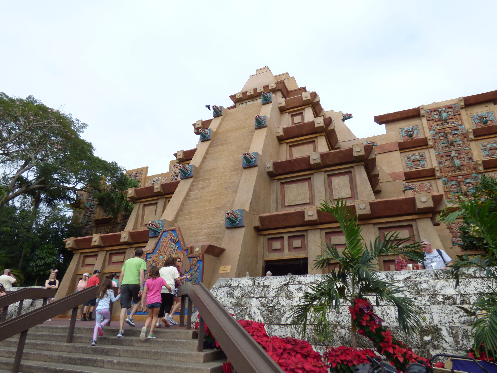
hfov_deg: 76.4
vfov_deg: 61.1
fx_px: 316
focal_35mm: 22
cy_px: 186
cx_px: 248
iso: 100
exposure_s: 1/640
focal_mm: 3.88
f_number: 3.5
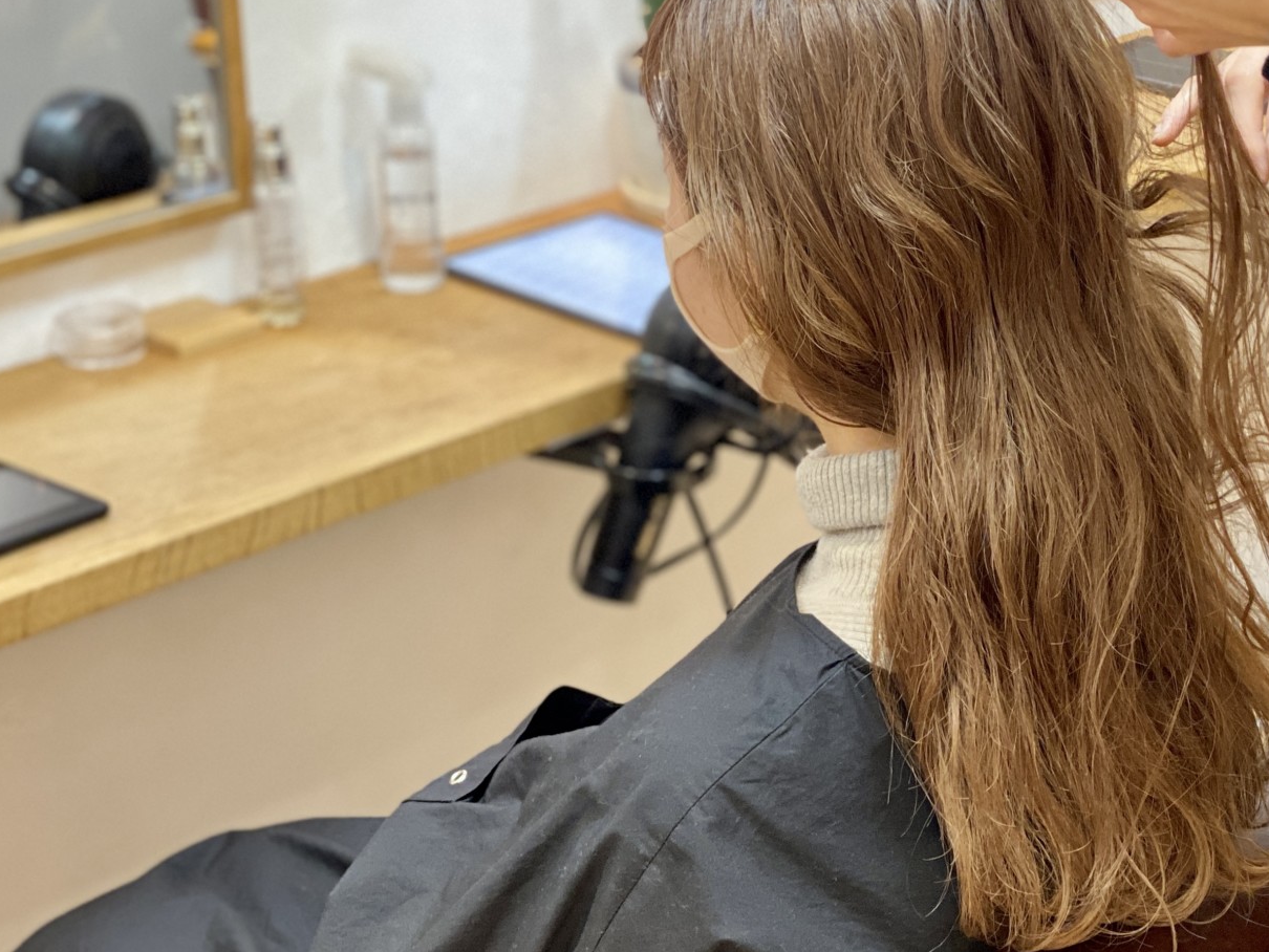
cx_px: 961
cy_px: 316
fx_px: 3227
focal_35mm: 88
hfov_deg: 22.0
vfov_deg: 16.7
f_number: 2
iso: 200
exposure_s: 1/33
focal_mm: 6
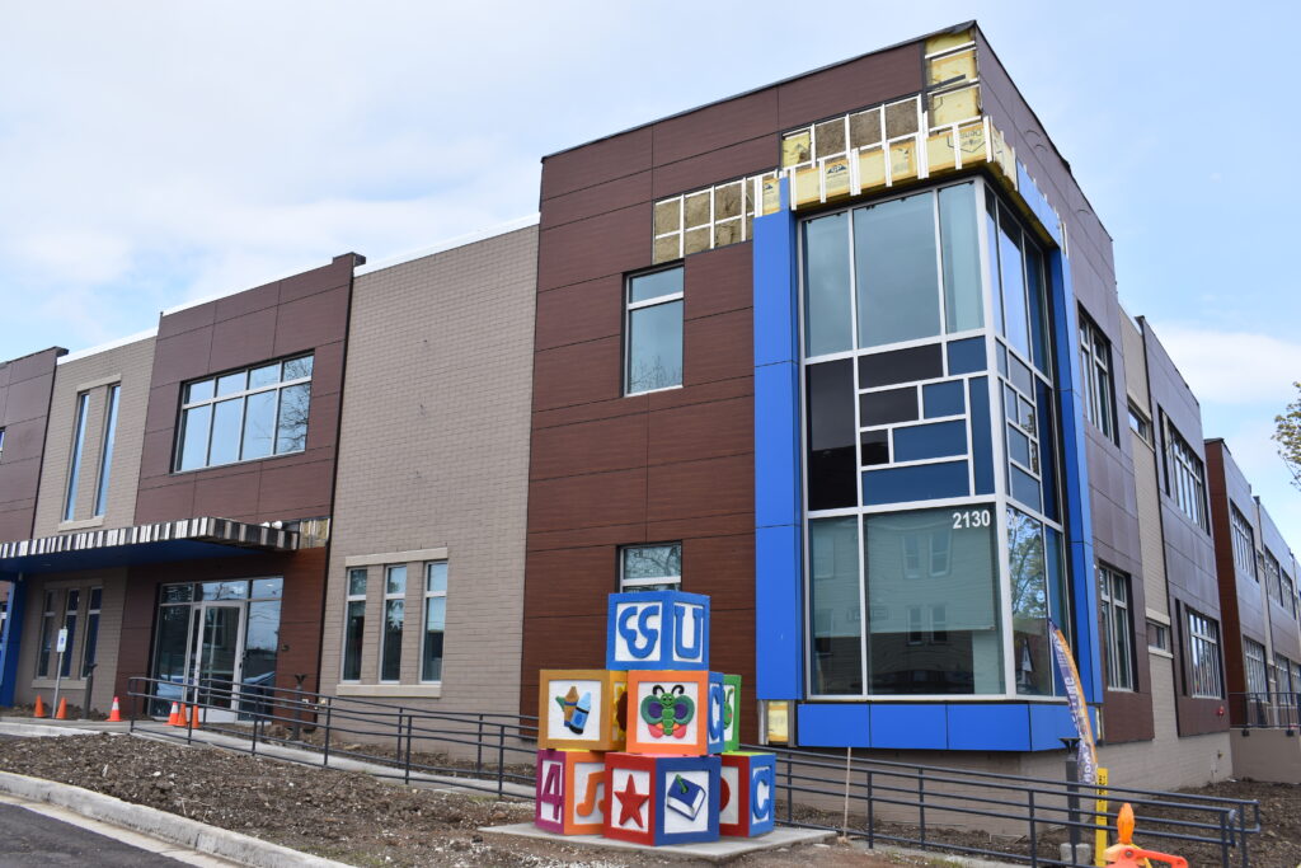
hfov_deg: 61.9
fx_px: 1084
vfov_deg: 43.6
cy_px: 434
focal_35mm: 30
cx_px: 650
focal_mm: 20
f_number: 9
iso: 200
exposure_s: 1/320
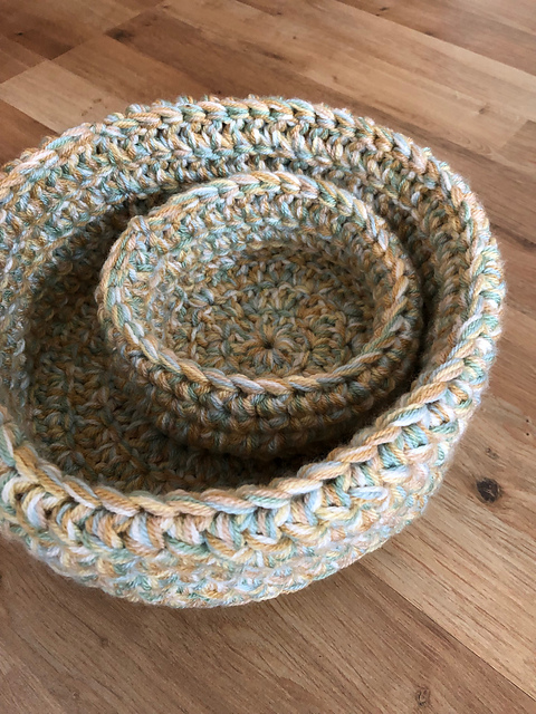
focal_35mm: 28
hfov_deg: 49.7
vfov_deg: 63.4
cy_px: 357
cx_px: 268
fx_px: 578
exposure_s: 1/15
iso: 100
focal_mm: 3.99
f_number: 1.8
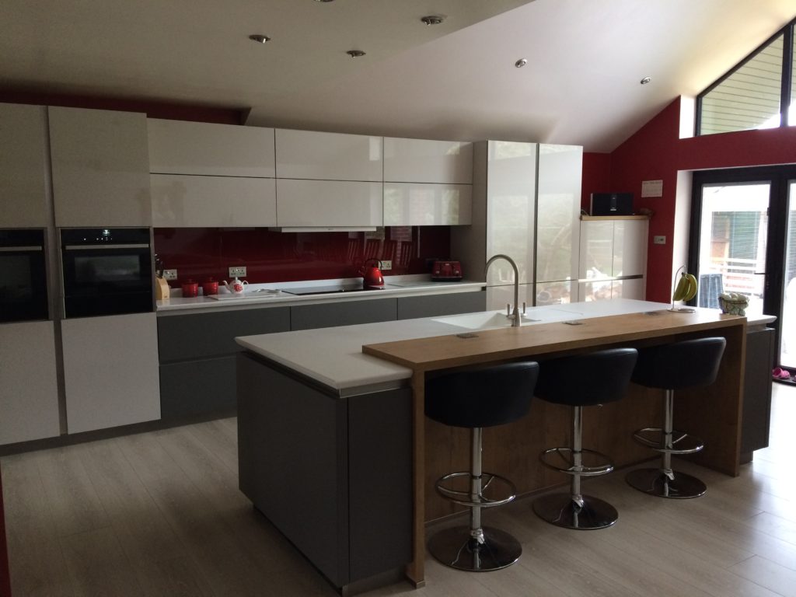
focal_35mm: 29
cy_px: 298
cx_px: 398
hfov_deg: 61.7
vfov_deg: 48.2
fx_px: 667
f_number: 2.2
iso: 200
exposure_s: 1/33
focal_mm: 4.15
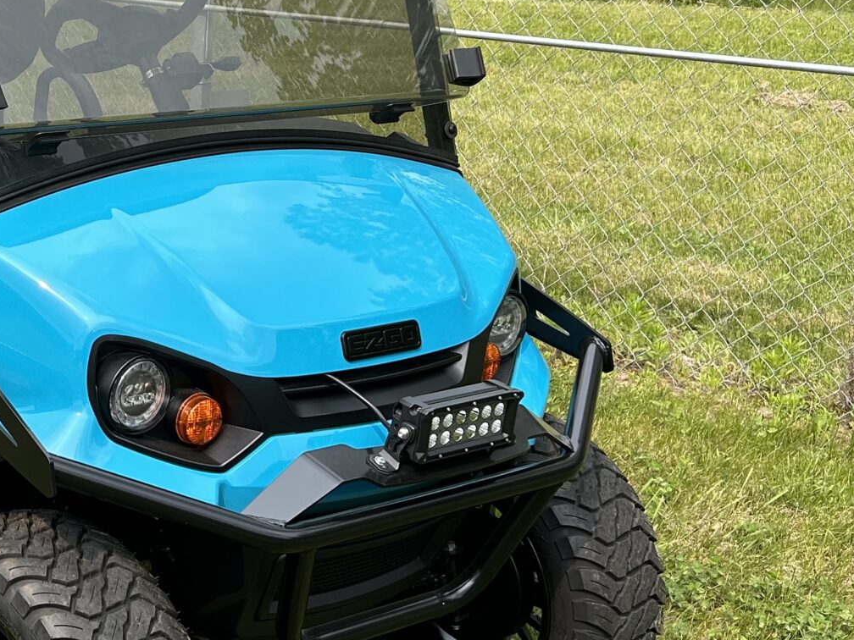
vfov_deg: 22.2
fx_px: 1628
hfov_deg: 27.4
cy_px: 261
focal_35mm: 66
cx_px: -40
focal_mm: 5.7
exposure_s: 1/1135
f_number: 1.5
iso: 50
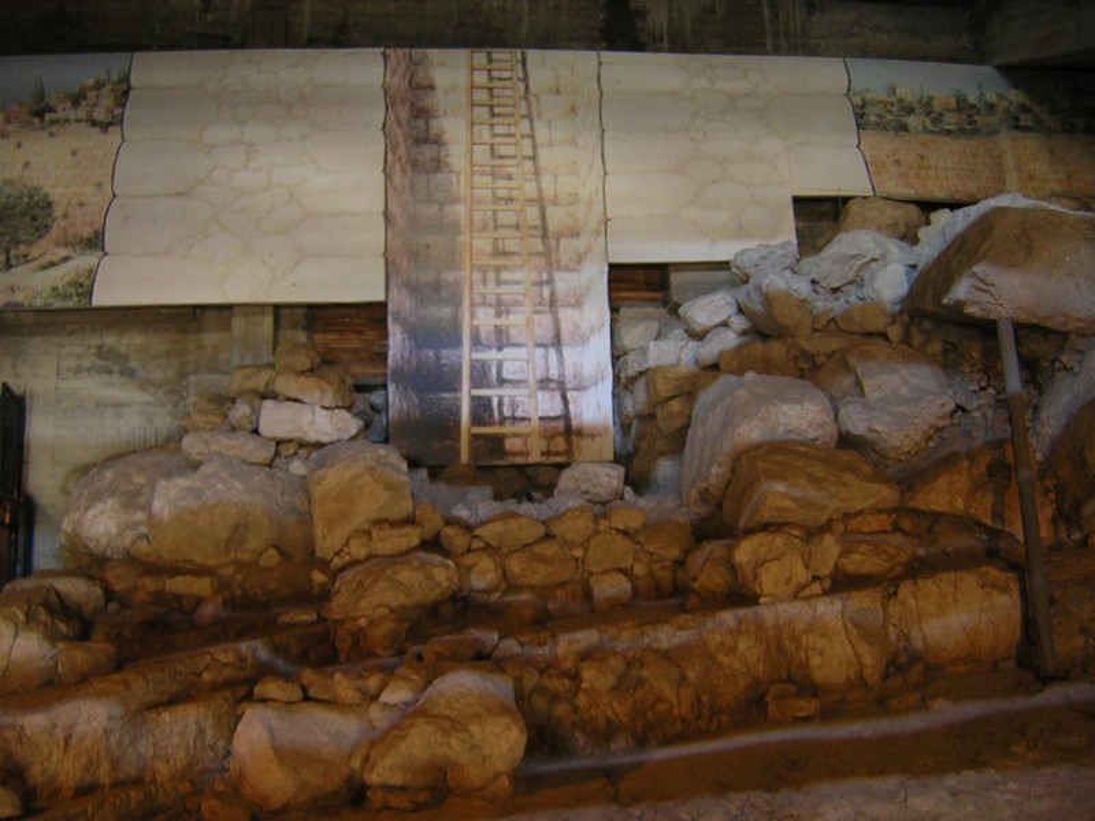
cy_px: 410
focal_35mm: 36
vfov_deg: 39.7
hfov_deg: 51.4
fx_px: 1139
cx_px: 548
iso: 280
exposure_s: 1/2.9
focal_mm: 4.7
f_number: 2.6
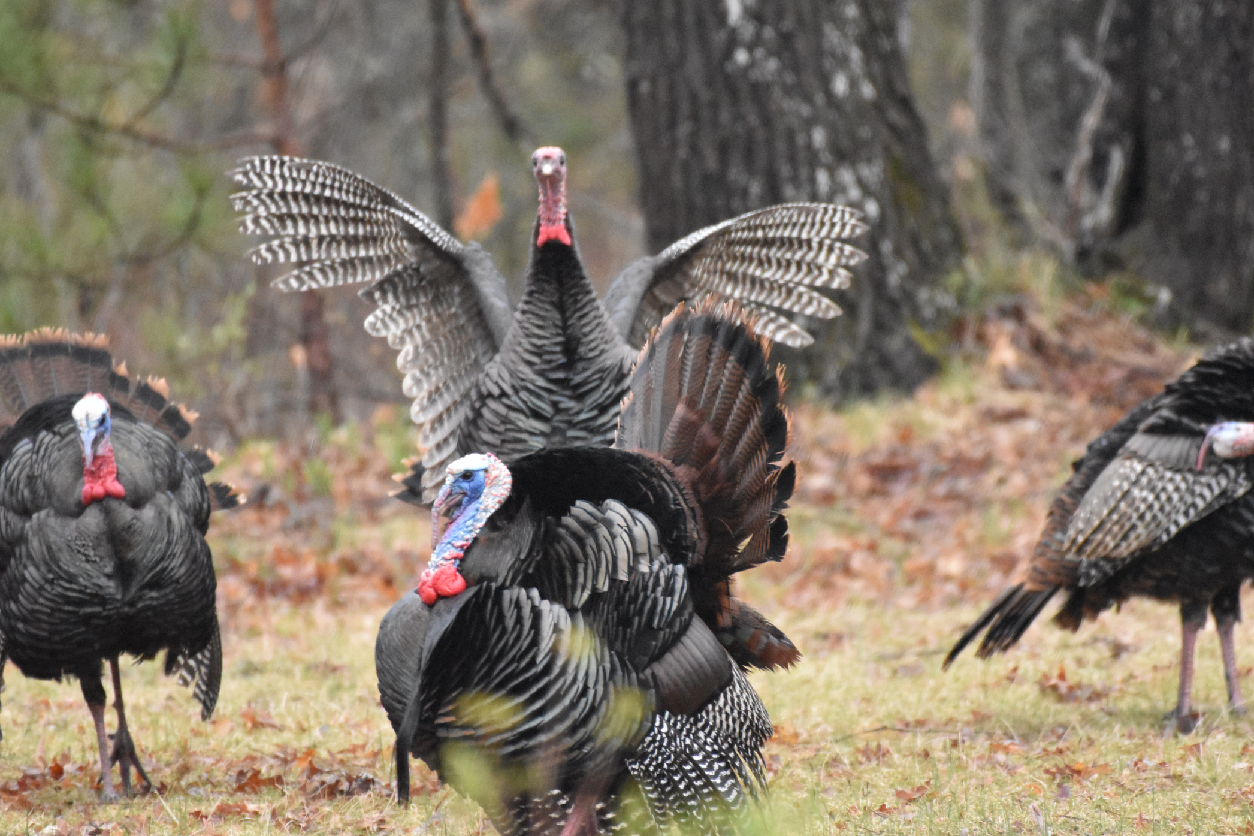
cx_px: 625
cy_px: 421
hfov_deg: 2.7
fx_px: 26469
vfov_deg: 1.8
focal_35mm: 760
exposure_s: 1/3200
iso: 9000
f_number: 5.6
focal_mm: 500
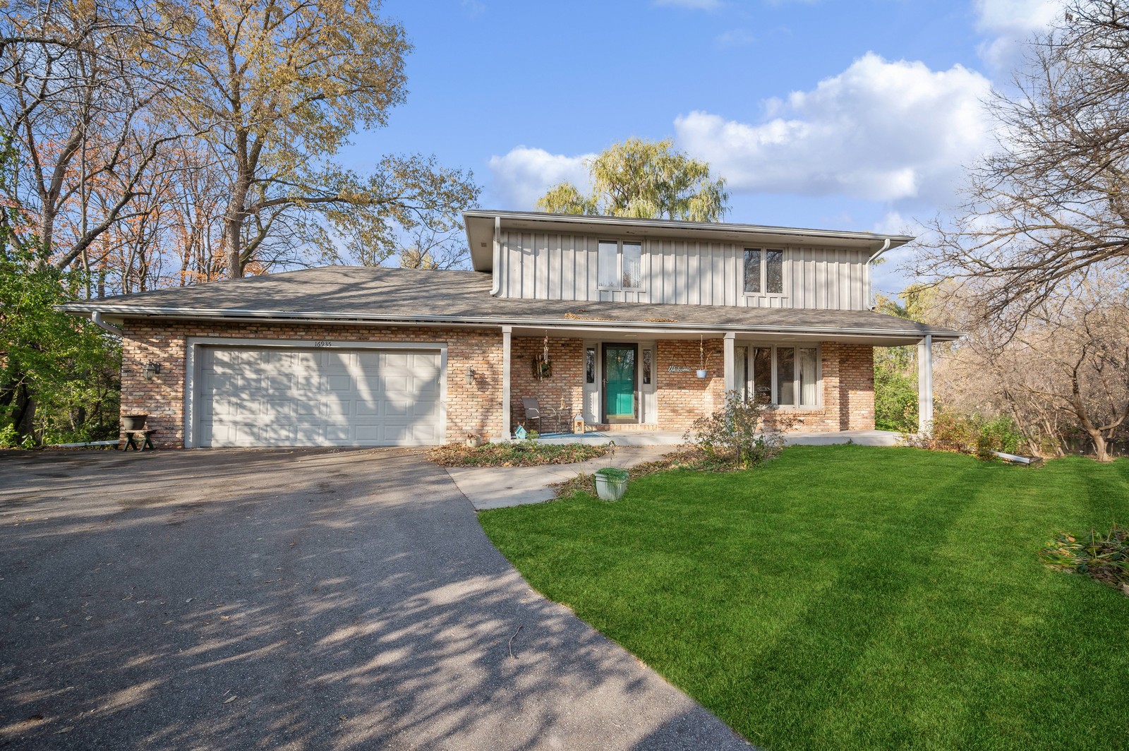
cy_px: 376
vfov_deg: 77.2
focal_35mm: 15
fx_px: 470
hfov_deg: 100.4
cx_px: 564
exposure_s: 1/160
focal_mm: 15
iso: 200
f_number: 8
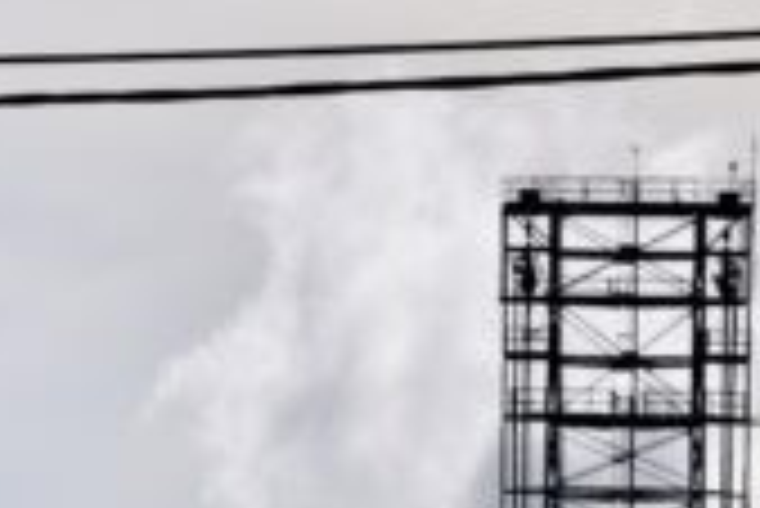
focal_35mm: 887
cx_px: -243
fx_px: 18741
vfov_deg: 1.6
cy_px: 760
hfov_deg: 2.3
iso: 200
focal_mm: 130
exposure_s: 1/1600
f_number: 10
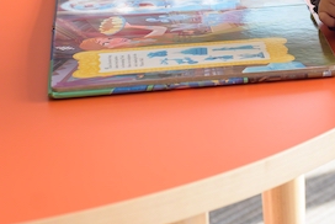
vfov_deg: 9.2
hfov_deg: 13.5
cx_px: 425
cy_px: -52
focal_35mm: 147
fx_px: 1369
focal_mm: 50
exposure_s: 1/250
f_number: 4.5
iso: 320
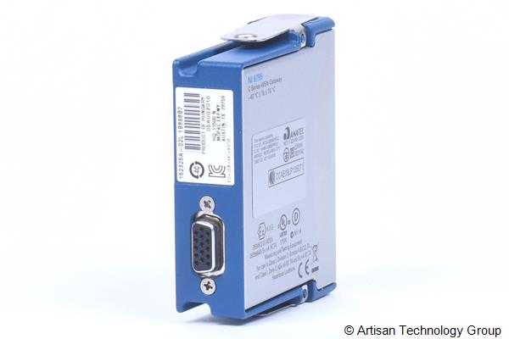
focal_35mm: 82
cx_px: 254
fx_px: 1159
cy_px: 170
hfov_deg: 24.8
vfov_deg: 16.7
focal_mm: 55
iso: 200
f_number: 14
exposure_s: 1/200
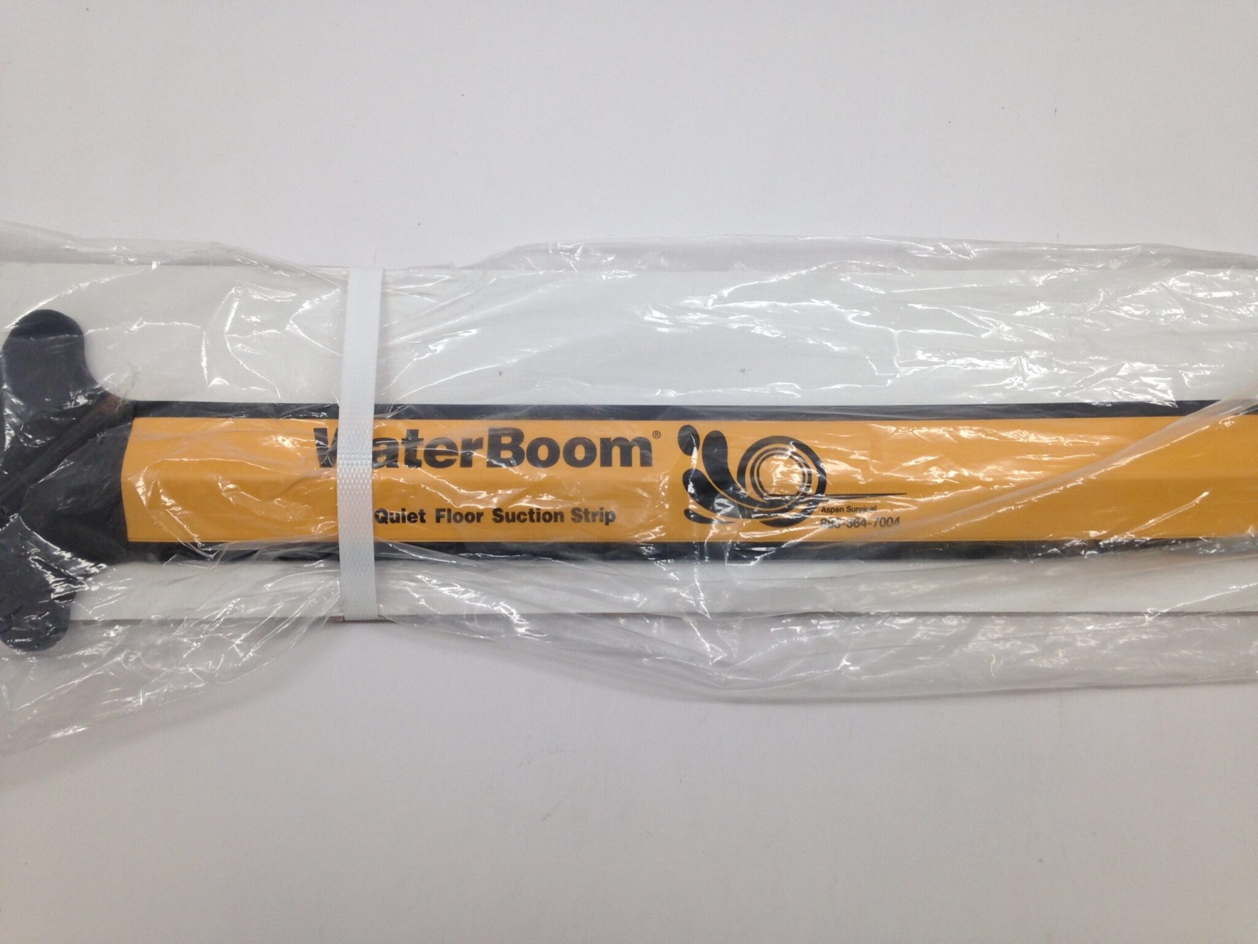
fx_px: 1199
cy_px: 472
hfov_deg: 55.4
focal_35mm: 33
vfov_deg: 42.9
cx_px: 629
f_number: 2.4
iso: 50
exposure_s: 1/60
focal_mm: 4.12
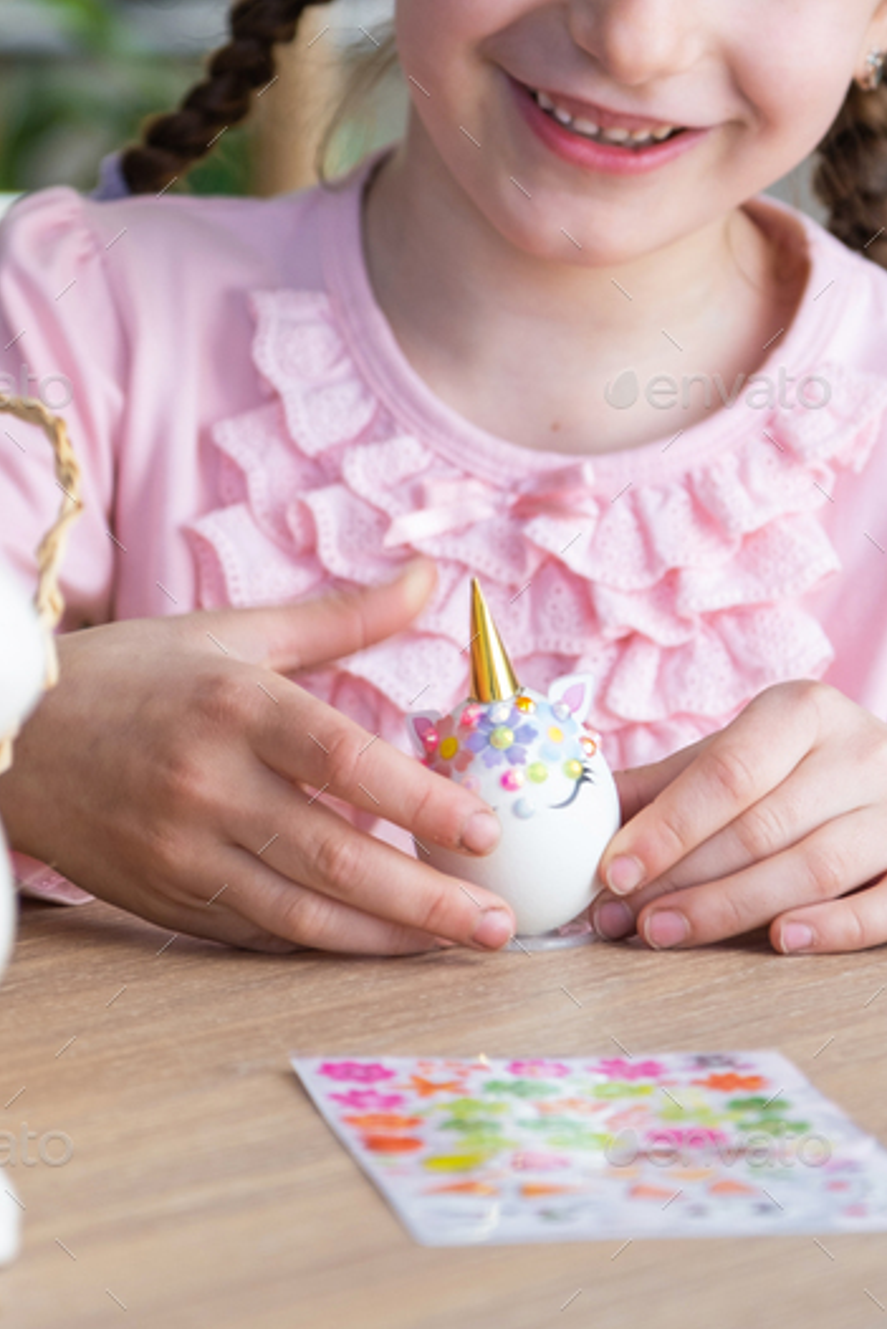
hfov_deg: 8.1
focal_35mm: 170
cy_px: 370
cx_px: 331
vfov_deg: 12.1
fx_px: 6278
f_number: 4
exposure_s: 1/125
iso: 200
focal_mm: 67.5
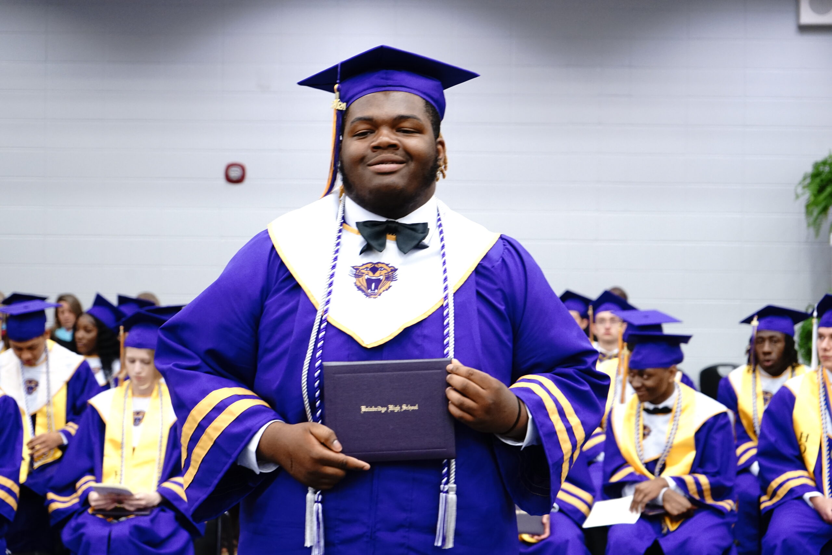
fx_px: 1618
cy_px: 278
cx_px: 416
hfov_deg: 28.8
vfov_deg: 19.5
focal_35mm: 70
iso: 2000
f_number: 5.6
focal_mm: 70
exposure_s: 1/80
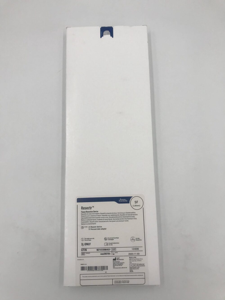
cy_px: 150
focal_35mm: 28
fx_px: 243
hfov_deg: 49.8
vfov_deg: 63.4
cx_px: 112
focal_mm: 3.99
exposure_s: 1/383
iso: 20
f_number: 1.8
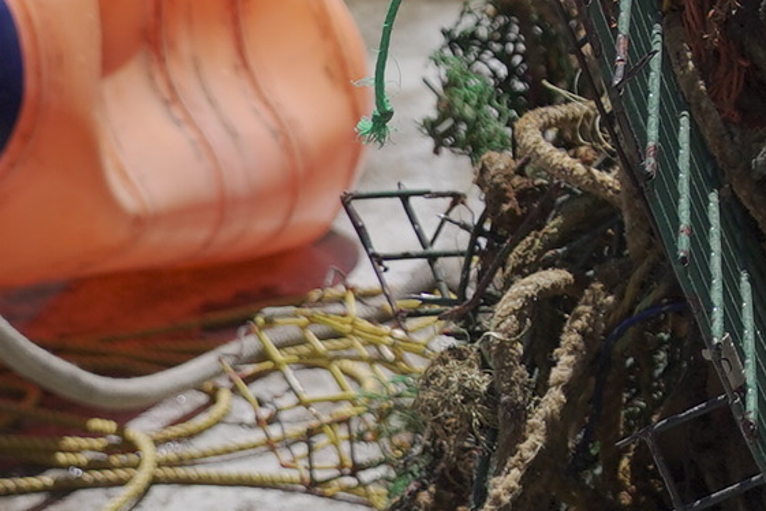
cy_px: -615
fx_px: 3532
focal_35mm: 166
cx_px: 1573
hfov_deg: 11.1
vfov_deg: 7.8
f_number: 4.5
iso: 250
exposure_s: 1/1600
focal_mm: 31
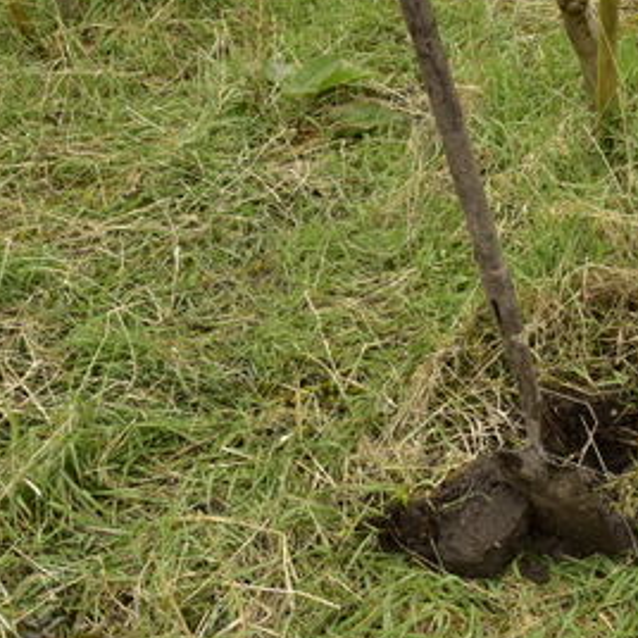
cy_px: 245
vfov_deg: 27.2
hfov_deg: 26.2
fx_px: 1314
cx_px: 598
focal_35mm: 63
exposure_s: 1/640
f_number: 9
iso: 1600
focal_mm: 31
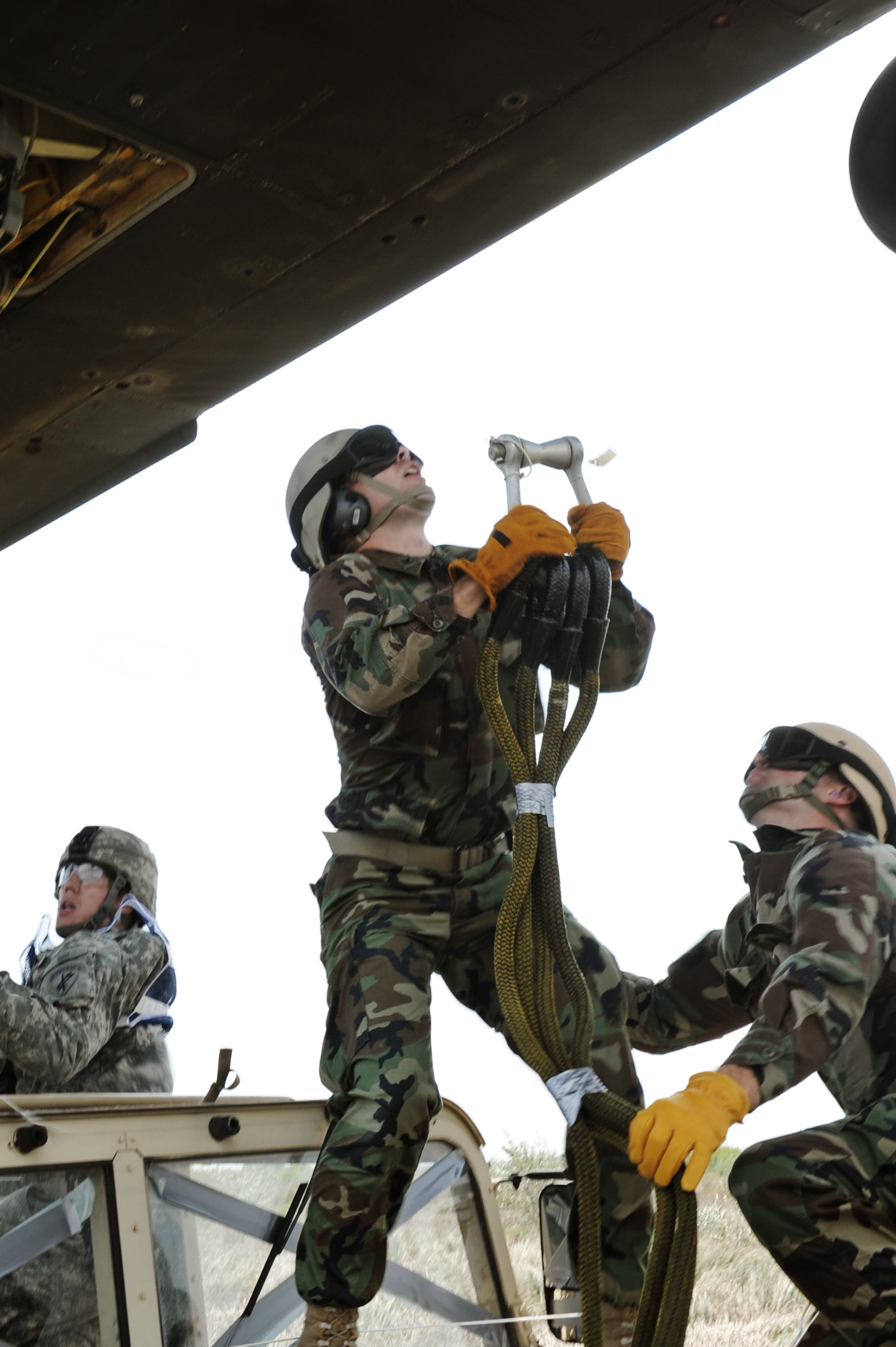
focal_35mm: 55
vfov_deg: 35.6
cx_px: 203
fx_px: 2055
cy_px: 364
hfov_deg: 24.3
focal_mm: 32
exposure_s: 1/100
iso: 200
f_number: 13
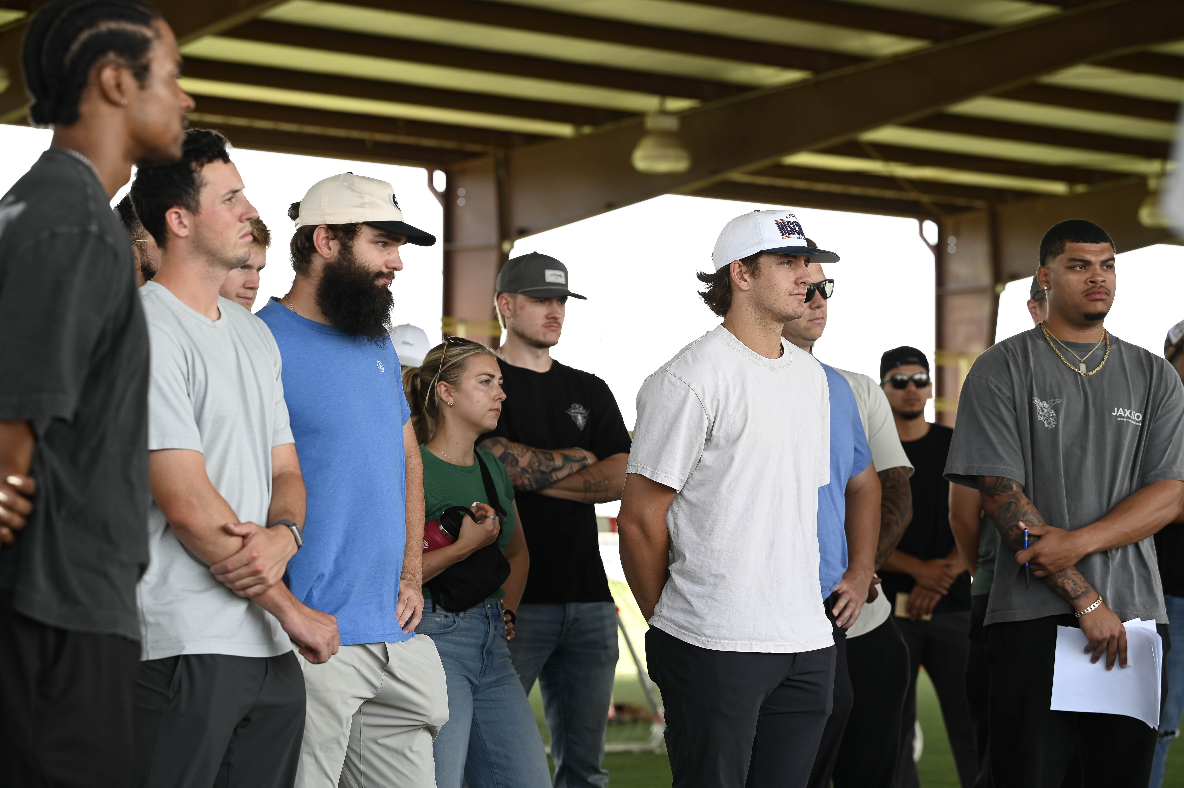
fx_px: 3385
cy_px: 394
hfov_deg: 19.8
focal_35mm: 103
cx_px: 592
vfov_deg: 13.3
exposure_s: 1/160
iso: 200
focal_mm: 103
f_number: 4.5
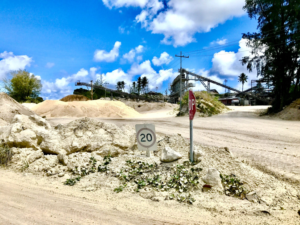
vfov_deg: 49.7
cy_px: 112
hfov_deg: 63.4
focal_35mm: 28
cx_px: 150
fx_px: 243
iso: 20
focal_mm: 3.99
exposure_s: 1/3300
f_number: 1.8
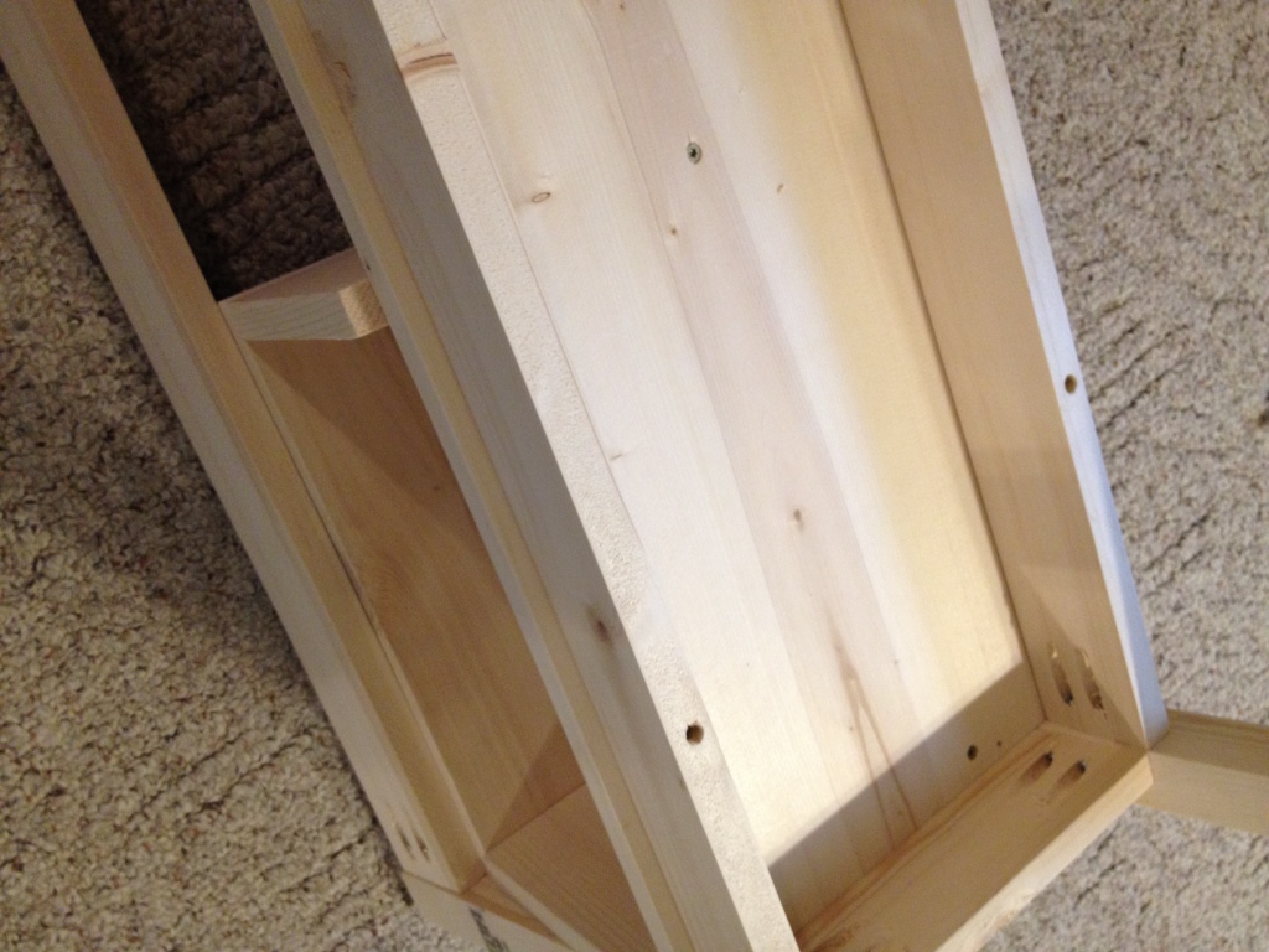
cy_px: 476
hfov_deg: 52.6
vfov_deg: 40.7
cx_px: 634
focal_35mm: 35
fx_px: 1283
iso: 160
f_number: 2.4
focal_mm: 4.28
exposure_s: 1/20
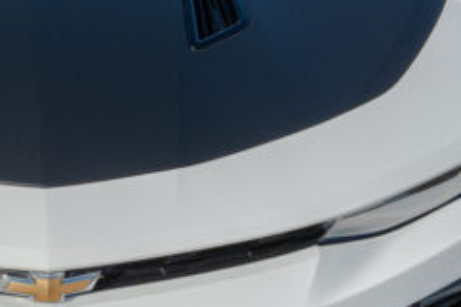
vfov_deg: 11.5
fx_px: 1523
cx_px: 20
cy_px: 236
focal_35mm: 119
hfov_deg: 16.9
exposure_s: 1/160
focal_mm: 48
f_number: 14
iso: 100
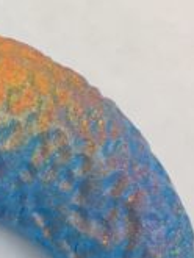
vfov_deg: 10.9
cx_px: -297
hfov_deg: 7.6
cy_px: 245
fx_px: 1343
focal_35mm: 180
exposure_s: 1/120
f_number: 2.2
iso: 40
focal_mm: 4.15
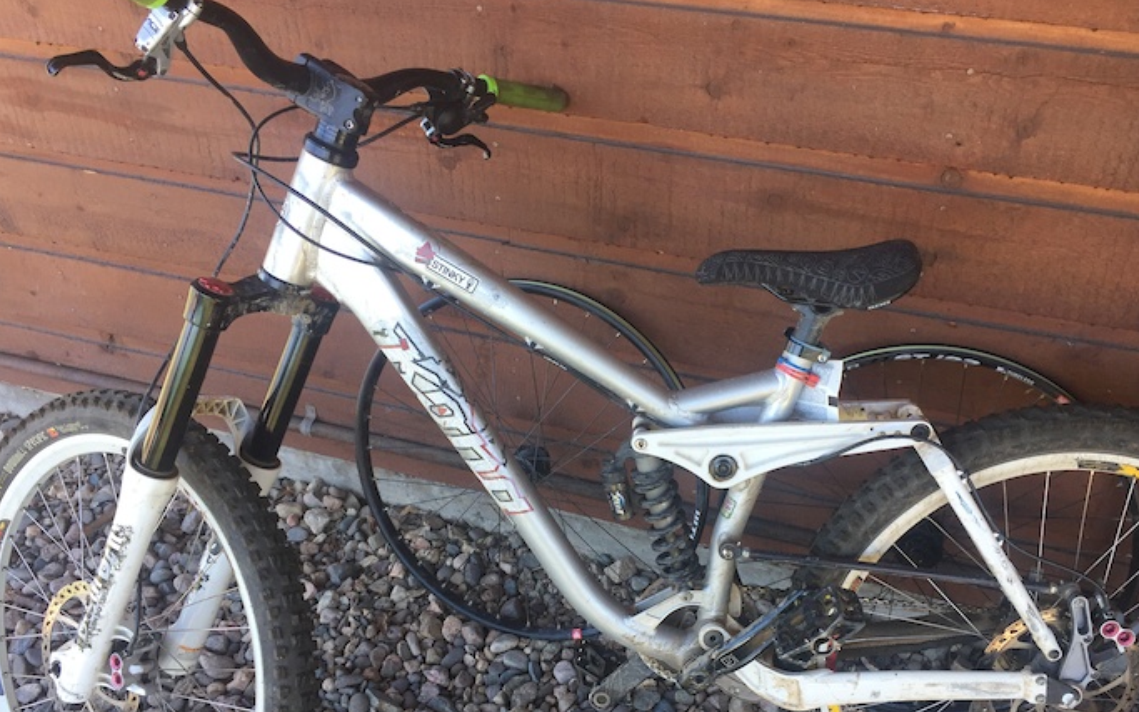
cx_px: 635
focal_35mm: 36
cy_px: 489
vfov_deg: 34.9
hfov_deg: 53.9
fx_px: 1118
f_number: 2.2
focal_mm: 4.15
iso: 50
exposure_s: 1/120
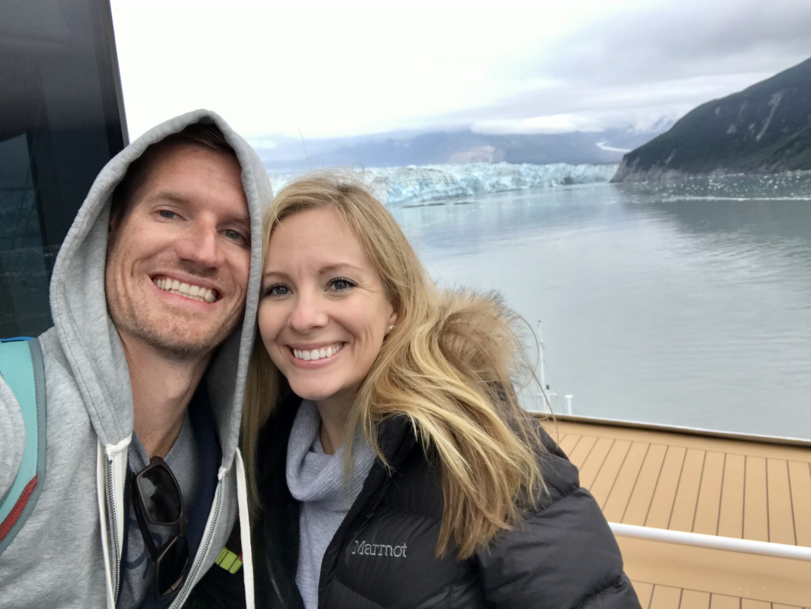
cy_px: 304
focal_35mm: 32
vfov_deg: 44.2
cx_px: 406
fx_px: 750
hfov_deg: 56.8
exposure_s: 1/708
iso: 25
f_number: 2.2
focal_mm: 2.87
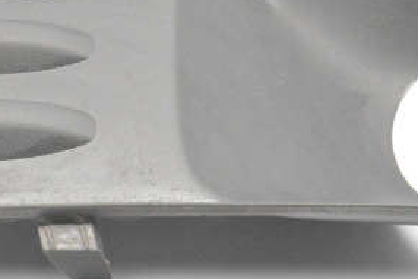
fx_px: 1870
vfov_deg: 8.5
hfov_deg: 12.6
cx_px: 31
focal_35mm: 161
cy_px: 129
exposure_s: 1/400
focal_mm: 30
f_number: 10
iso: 6400
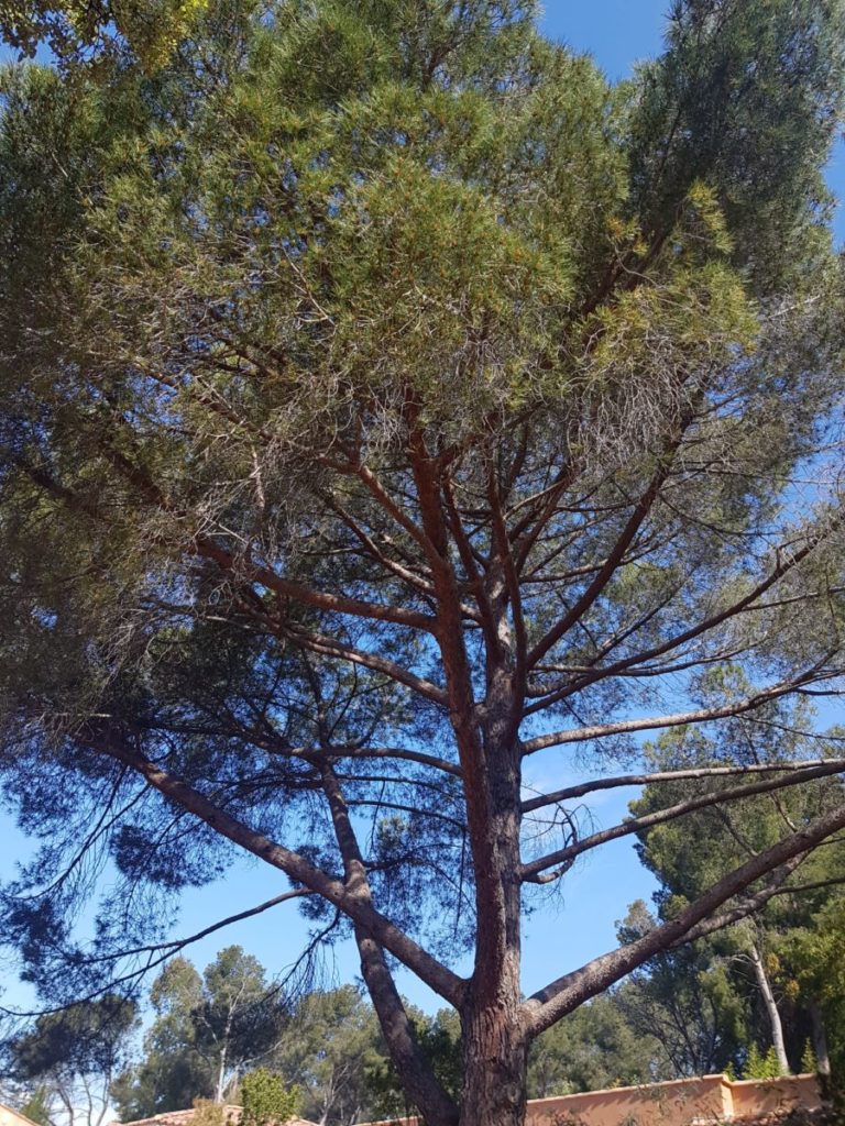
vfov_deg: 67.3
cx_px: 422
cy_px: 563
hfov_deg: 53.1
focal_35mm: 26
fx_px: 846
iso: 50
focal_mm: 4.2
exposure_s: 1/766
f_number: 1.7
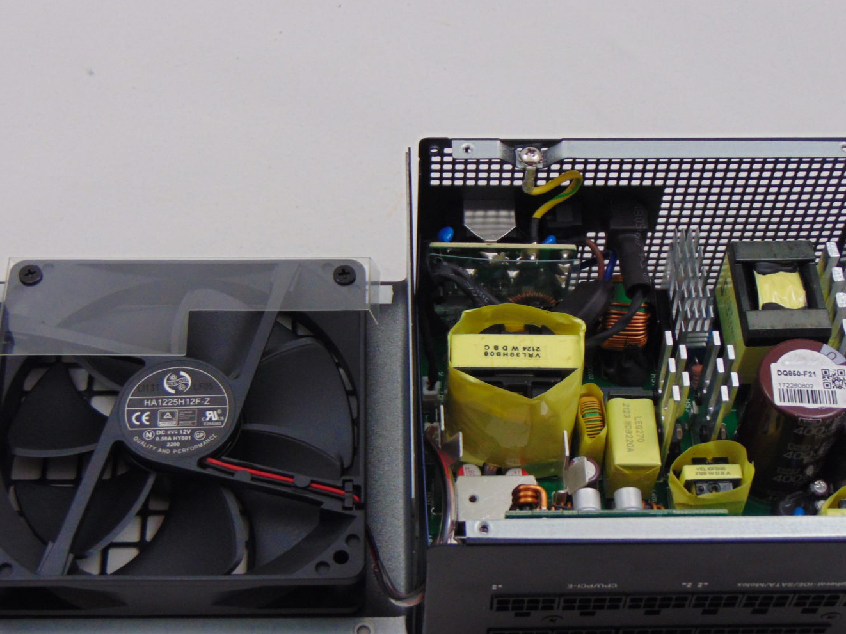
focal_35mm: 61
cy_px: 376
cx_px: 419
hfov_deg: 31.7
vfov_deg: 24.0
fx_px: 1491
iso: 160
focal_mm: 7.6
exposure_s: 1/30
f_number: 3.3
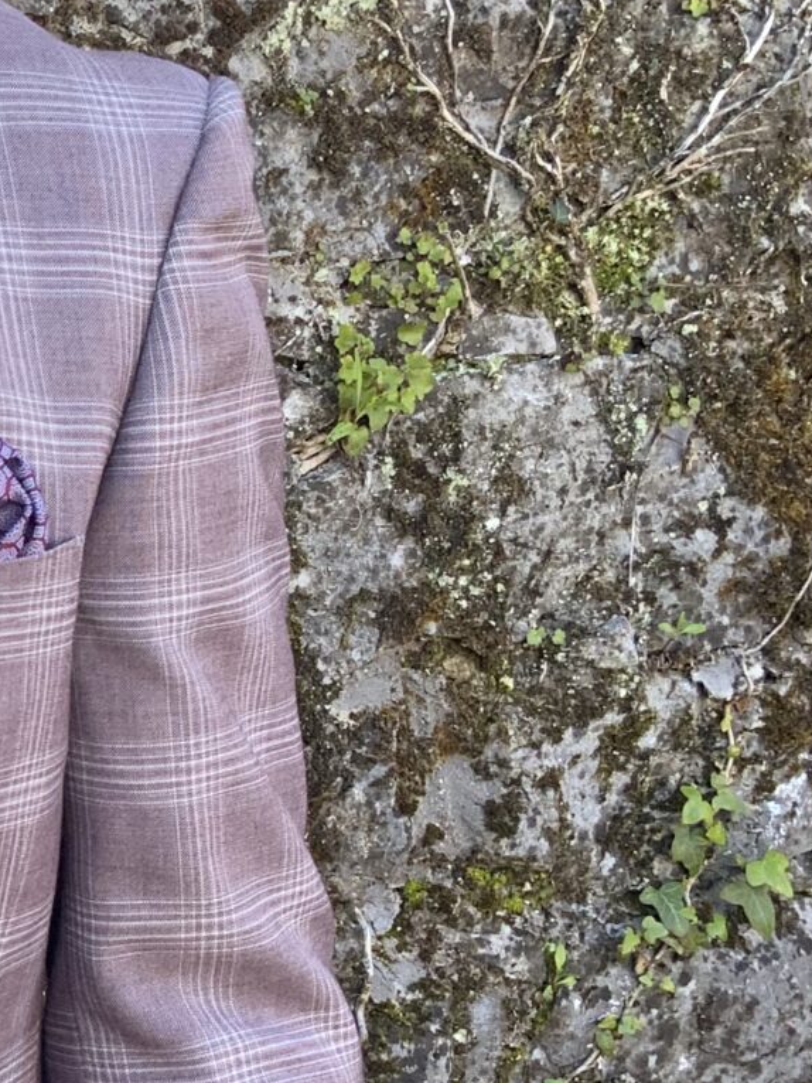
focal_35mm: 97
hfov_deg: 14.0
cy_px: 736
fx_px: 3033
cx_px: -525
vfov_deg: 20.2
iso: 16
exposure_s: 1/137
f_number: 1.8
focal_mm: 3
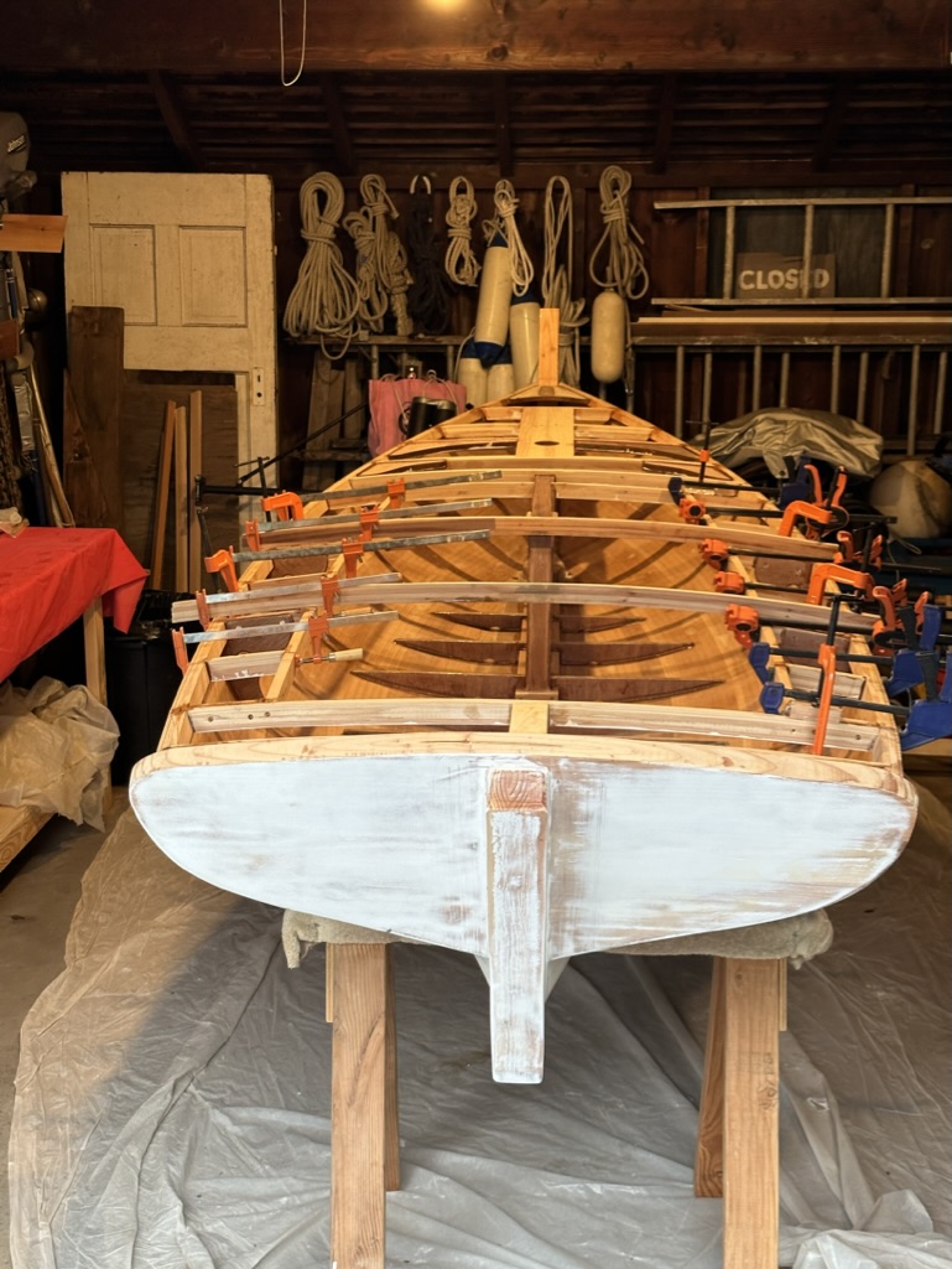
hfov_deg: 30.3
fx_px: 1759
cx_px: 476
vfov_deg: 39.6
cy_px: 634
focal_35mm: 48
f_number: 1.78
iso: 80
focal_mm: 6.86
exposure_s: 1/120
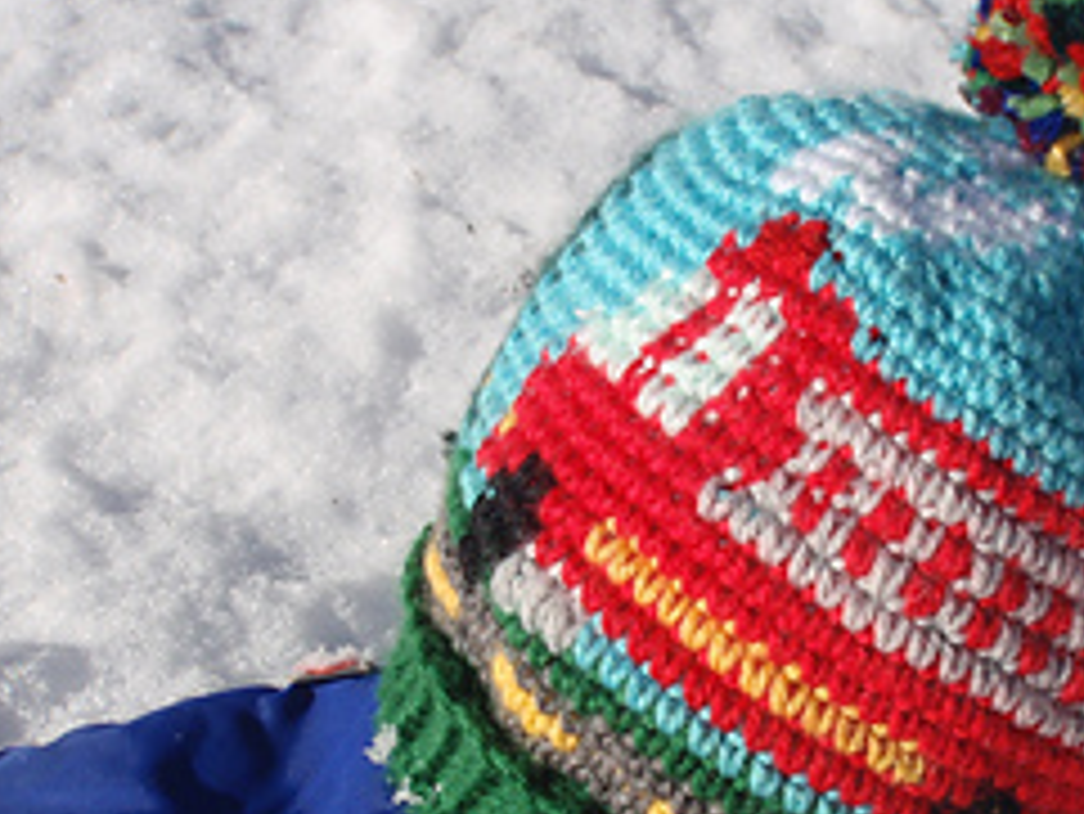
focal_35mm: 58
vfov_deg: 24.9
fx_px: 1817
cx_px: 688
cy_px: 641
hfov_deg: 33.0
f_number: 5
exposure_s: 1/500
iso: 64
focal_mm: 5
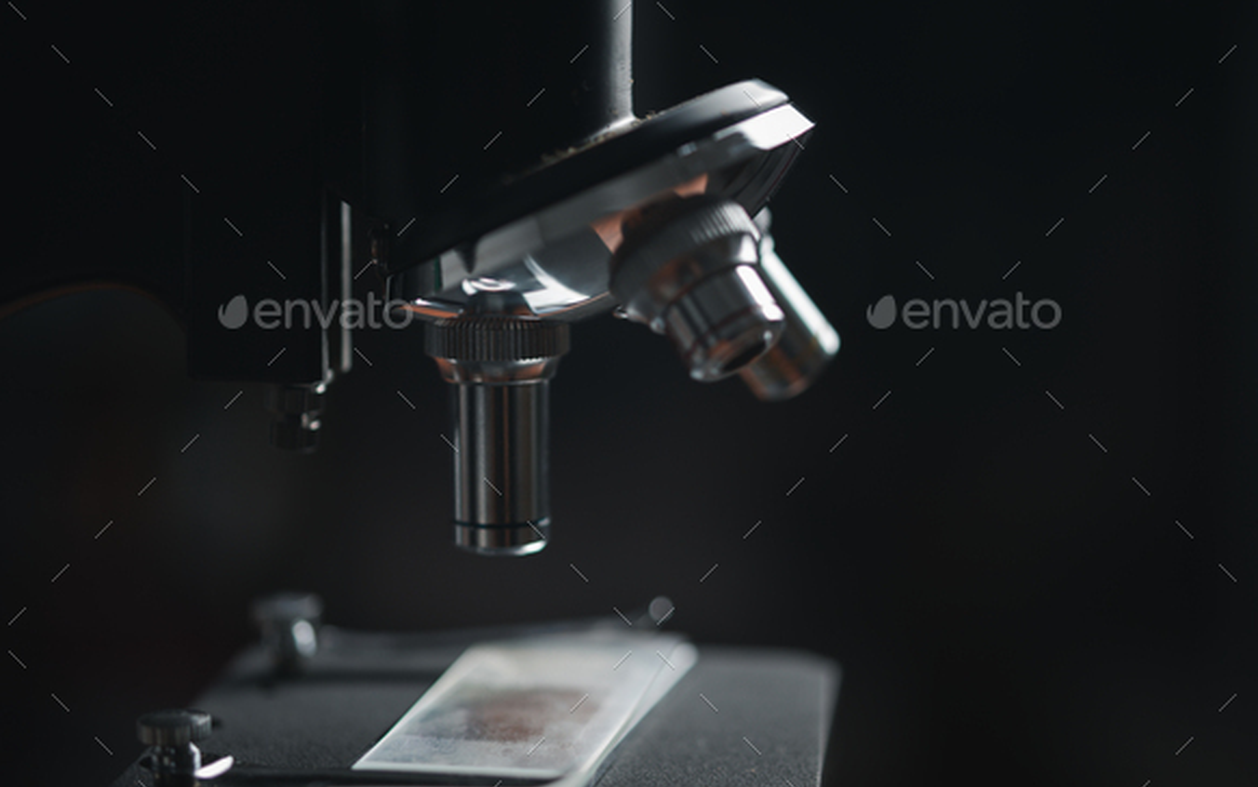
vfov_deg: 21.0
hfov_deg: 33.0
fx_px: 2126
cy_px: 415
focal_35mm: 62
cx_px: 633
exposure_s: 1/60
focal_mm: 60
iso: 220
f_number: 3
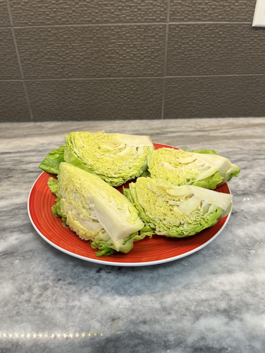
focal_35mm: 26
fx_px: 265
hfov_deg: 53.1
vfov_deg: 67.3
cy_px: 176
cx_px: 132
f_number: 1.6
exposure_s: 1/121
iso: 125
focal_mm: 5.1
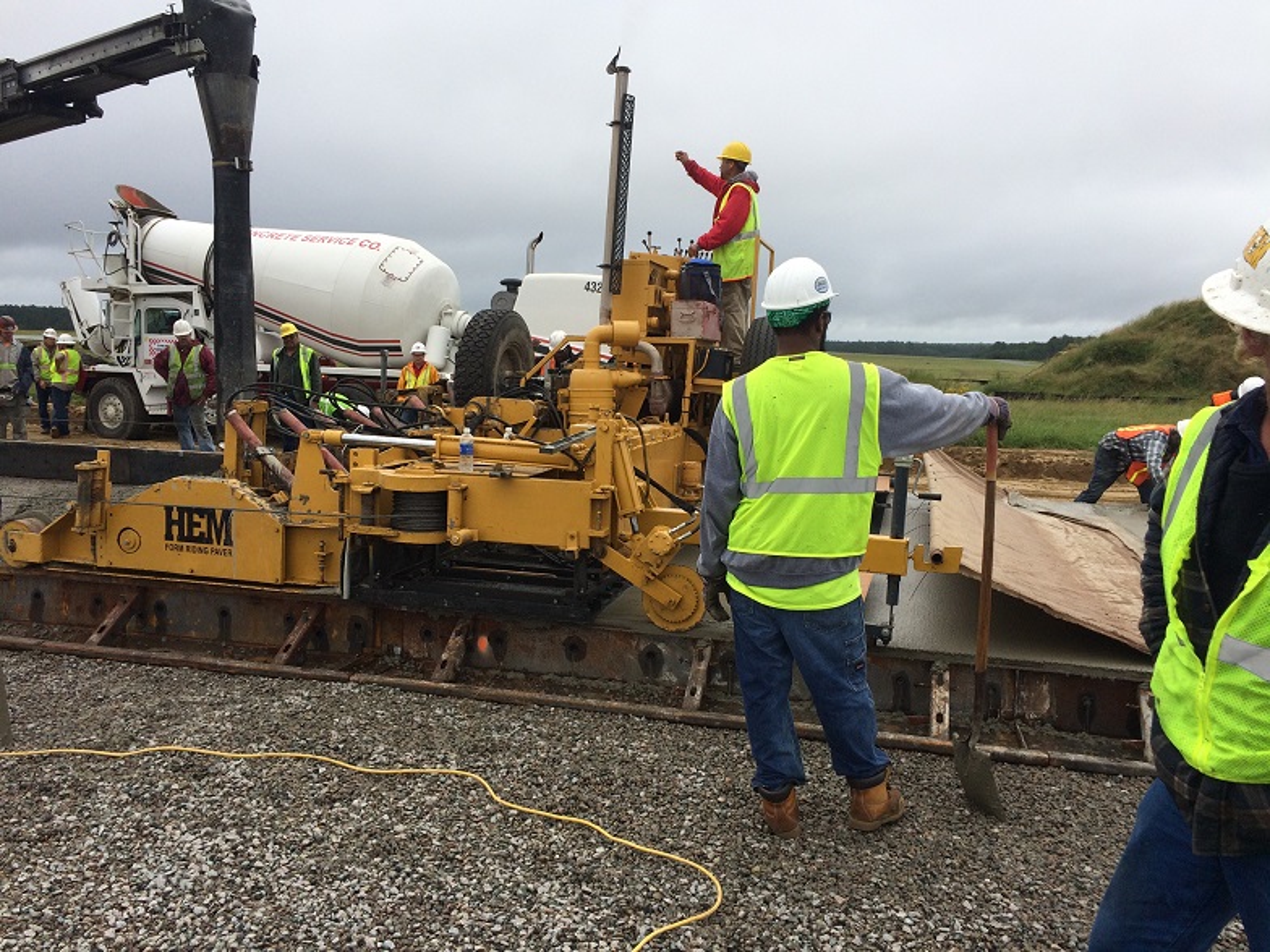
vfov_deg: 48.2
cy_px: 476
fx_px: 1064
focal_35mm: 29
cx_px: 635
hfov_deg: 61.7
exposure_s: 1/1580
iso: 32
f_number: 2.2
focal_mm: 4.15
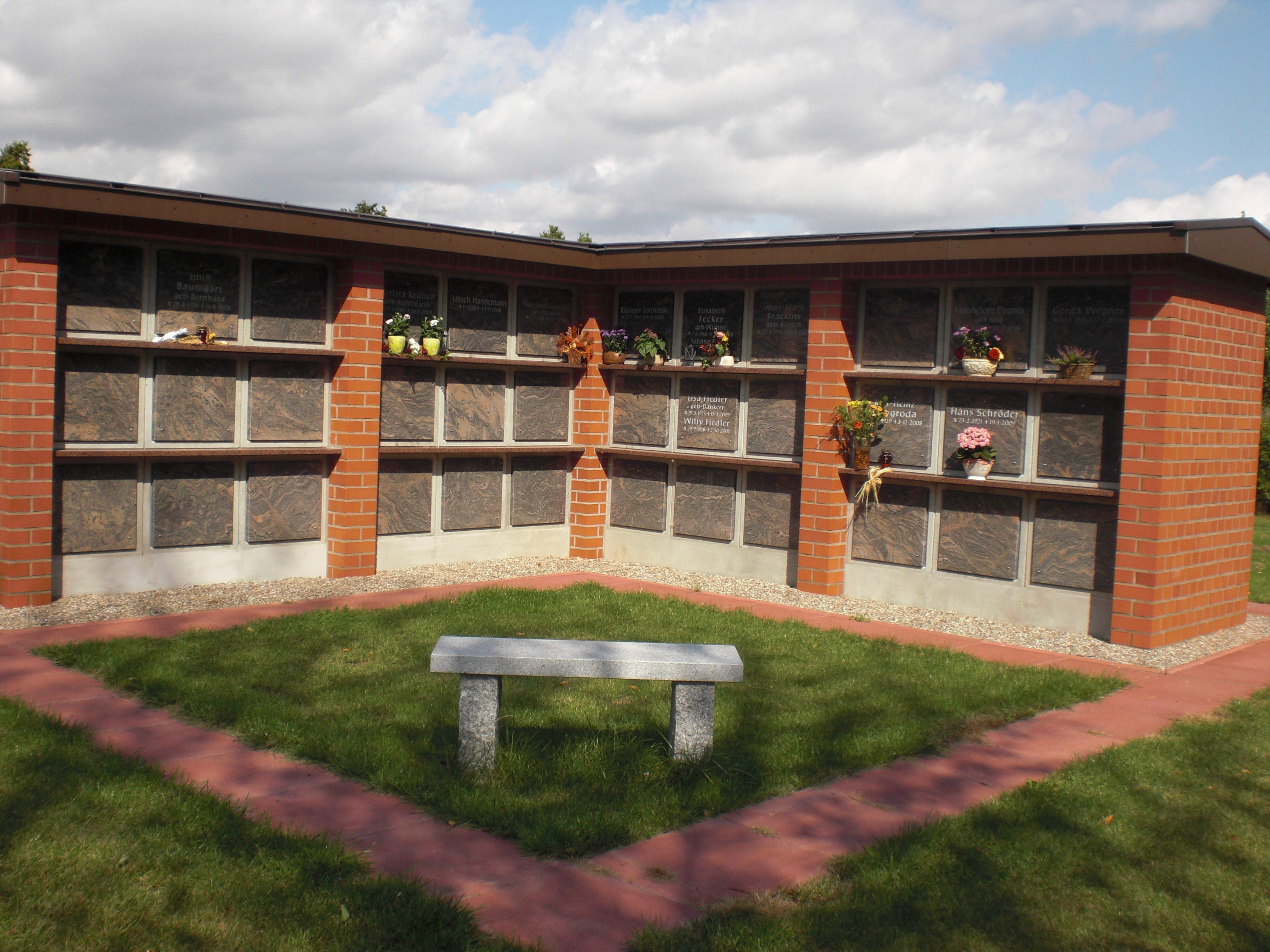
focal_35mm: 38
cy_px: 476
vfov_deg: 37.7
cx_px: 635
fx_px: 1394
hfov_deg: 49.0
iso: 64
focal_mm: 6.3
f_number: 5.6
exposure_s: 1/320
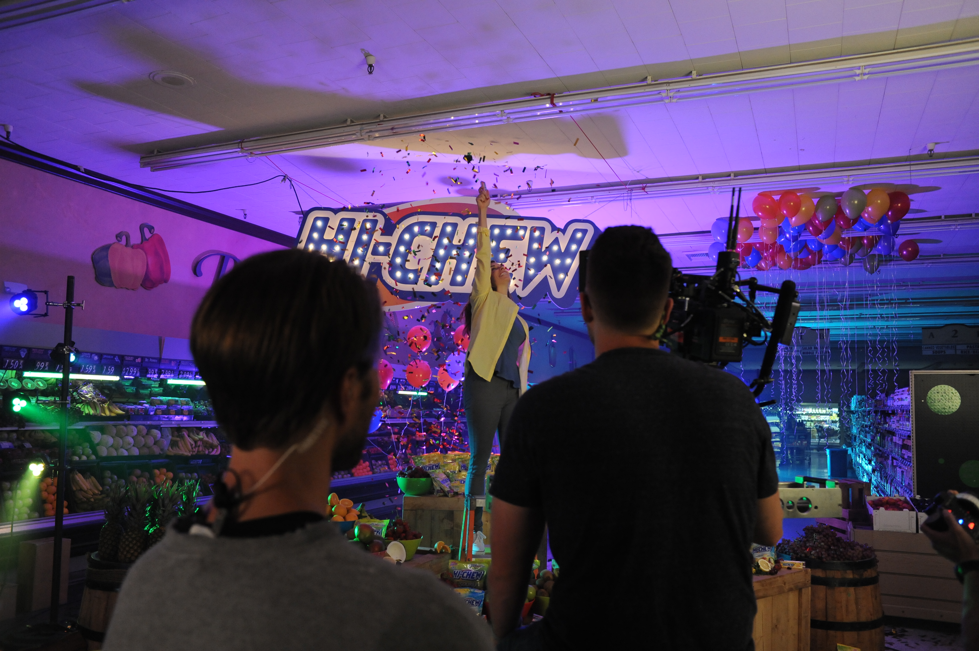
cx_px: 490
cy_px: 326
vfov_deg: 46.3
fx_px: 761
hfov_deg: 65.5
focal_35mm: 28
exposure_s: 1/160
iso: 3200
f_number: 5.6
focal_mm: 28
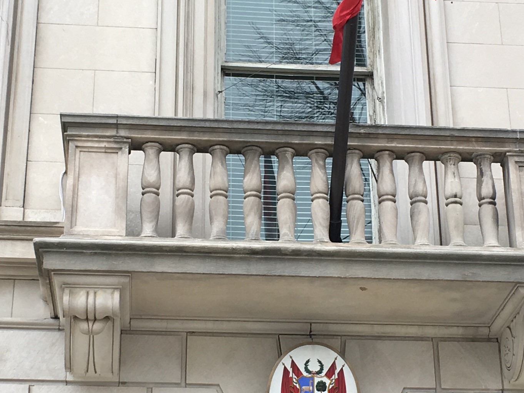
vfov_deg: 17.2
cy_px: 211
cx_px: 259
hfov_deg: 22.8
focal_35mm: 86
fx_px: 1302
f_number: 2.2
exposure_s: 1/139
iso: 25
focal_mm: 4.15
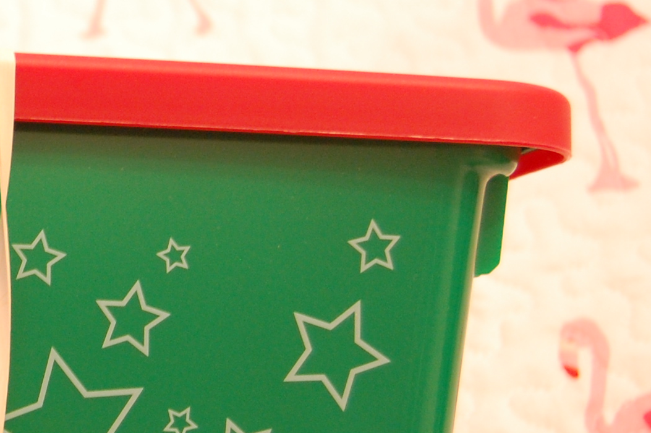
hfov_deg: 16.1
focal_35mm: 120
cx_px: -222
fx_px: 2168
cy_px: 218
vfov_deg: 11.4
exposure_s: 1/13
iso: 800
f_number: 4.2
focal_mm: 28
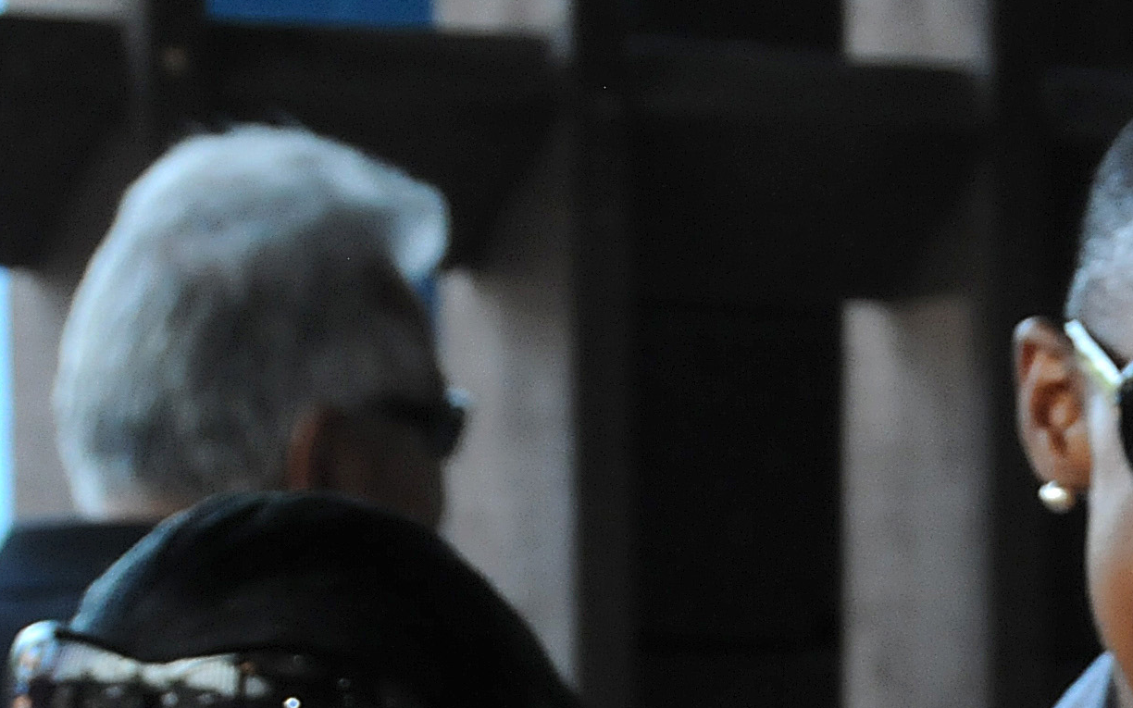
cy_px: 1290
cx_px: 1417
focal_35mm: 348
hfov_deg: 6.0
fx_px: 10739
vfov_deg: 3.7
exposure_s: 1/125
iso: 800
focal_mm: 65
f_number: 6.3
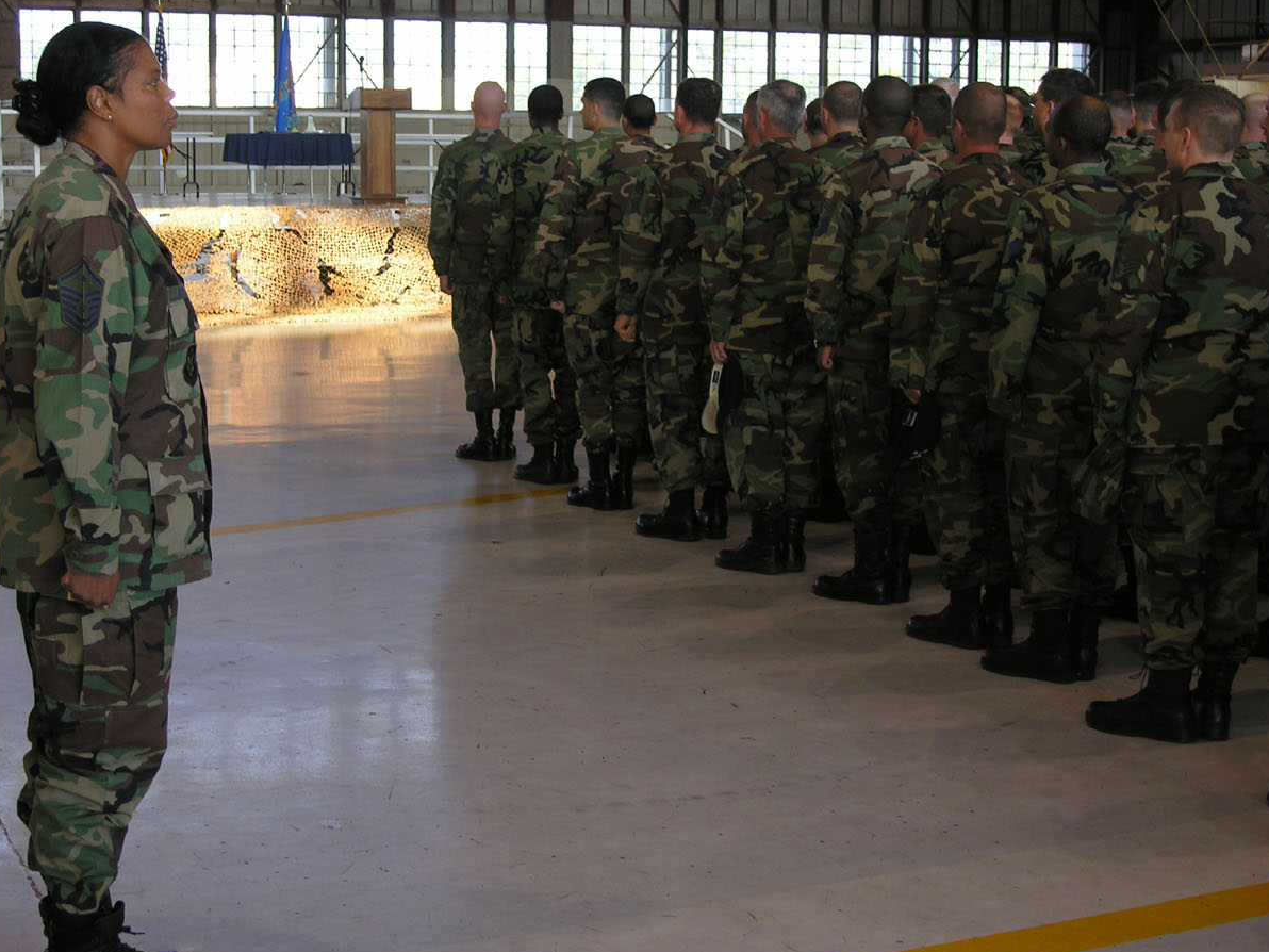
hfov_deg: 33.2
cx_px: 551
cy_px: 401
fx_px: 2126
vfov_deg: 25.2
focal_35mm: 58
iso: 50
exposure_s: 1/47.2
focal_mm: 12.3
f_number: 3.5
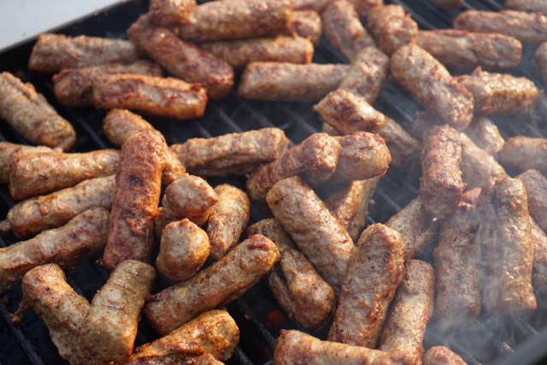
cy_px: 182
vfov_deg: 21.6
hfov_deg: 31.9
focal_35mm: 63
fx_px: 957
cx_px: 274
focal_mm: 63
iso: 160
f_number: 5.6
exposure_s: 1/160
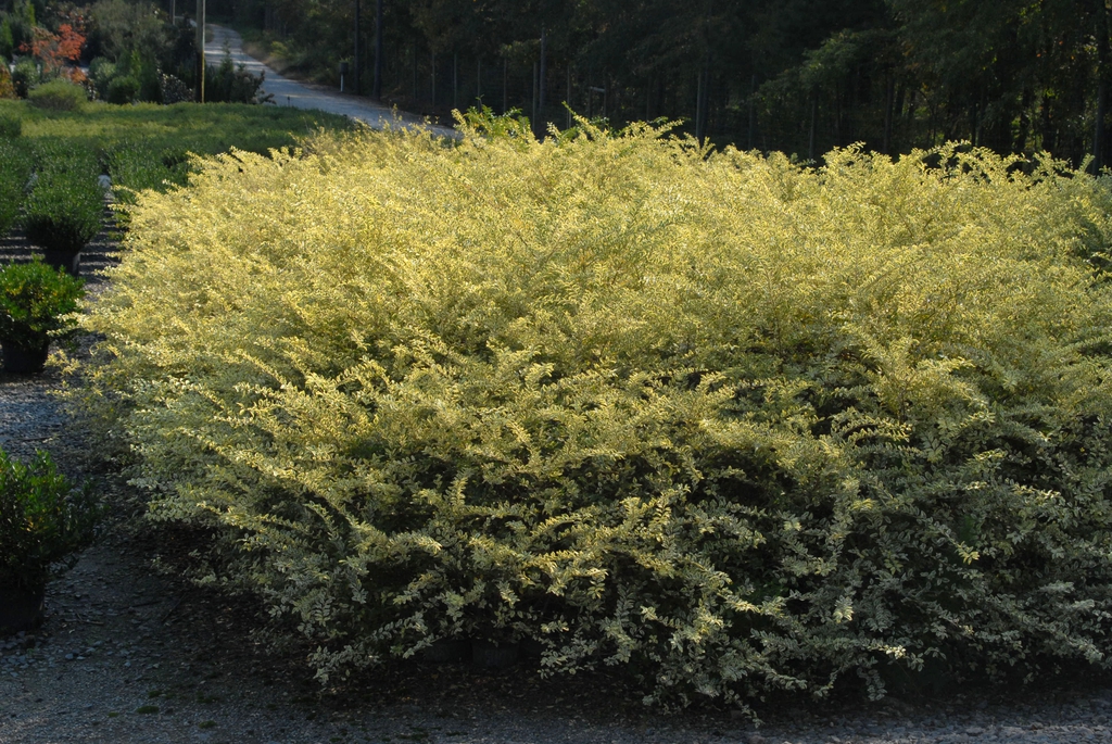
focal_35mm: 63
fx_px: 1948
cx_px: 556
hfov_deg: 31.9
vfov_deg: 21.6
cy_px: 372
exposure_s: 1/400
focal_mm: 42
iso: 400
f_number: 10
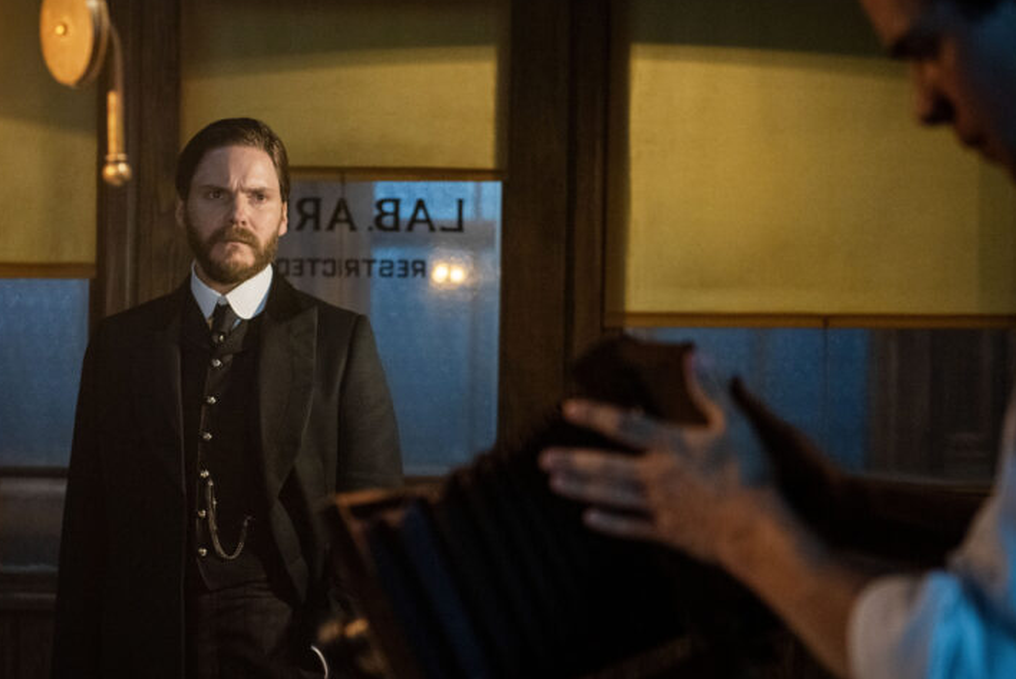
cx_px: 442
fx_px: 2513
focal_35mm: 89
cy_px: 365
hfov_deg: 22.8
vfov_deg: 15.4
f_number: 2.8
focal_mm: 70
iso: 2000
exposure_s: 1/125
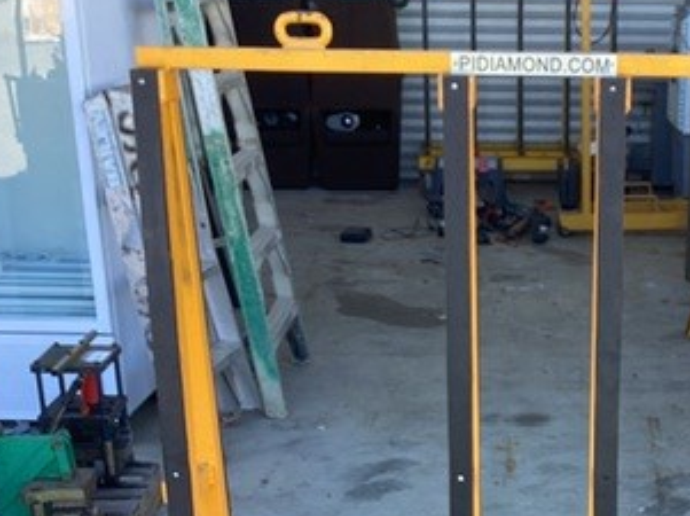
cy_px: 523
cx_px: 552
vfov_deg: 21.4
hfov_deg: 28.8
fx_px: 1314
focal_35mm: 66
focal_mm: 3.3
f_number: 2.4
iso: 32
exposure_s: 1/120
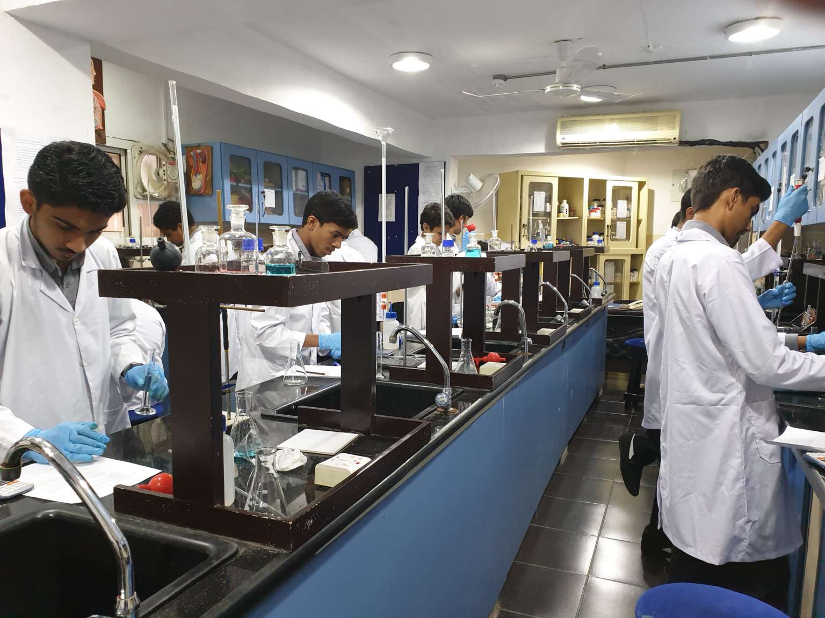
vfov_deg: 53.1
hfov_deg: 67.3
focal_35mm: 26
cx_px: 412
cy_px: 309
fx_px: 620
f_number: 2.4
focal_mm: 4.3
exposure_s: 1/60
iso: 320
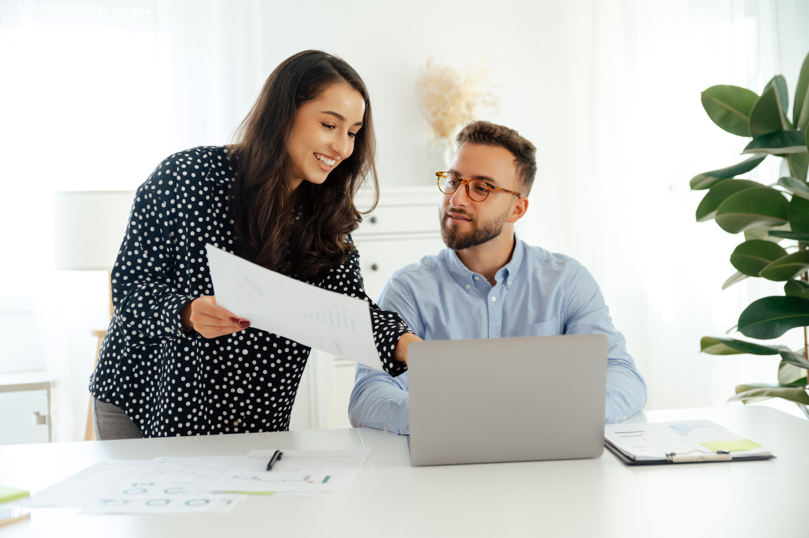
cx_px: 404
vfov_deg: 27.0
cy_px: 269
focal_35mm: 50
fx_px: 1123
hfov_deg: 39.6
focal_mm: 50
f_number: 2.8
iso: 800
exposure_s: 1/250
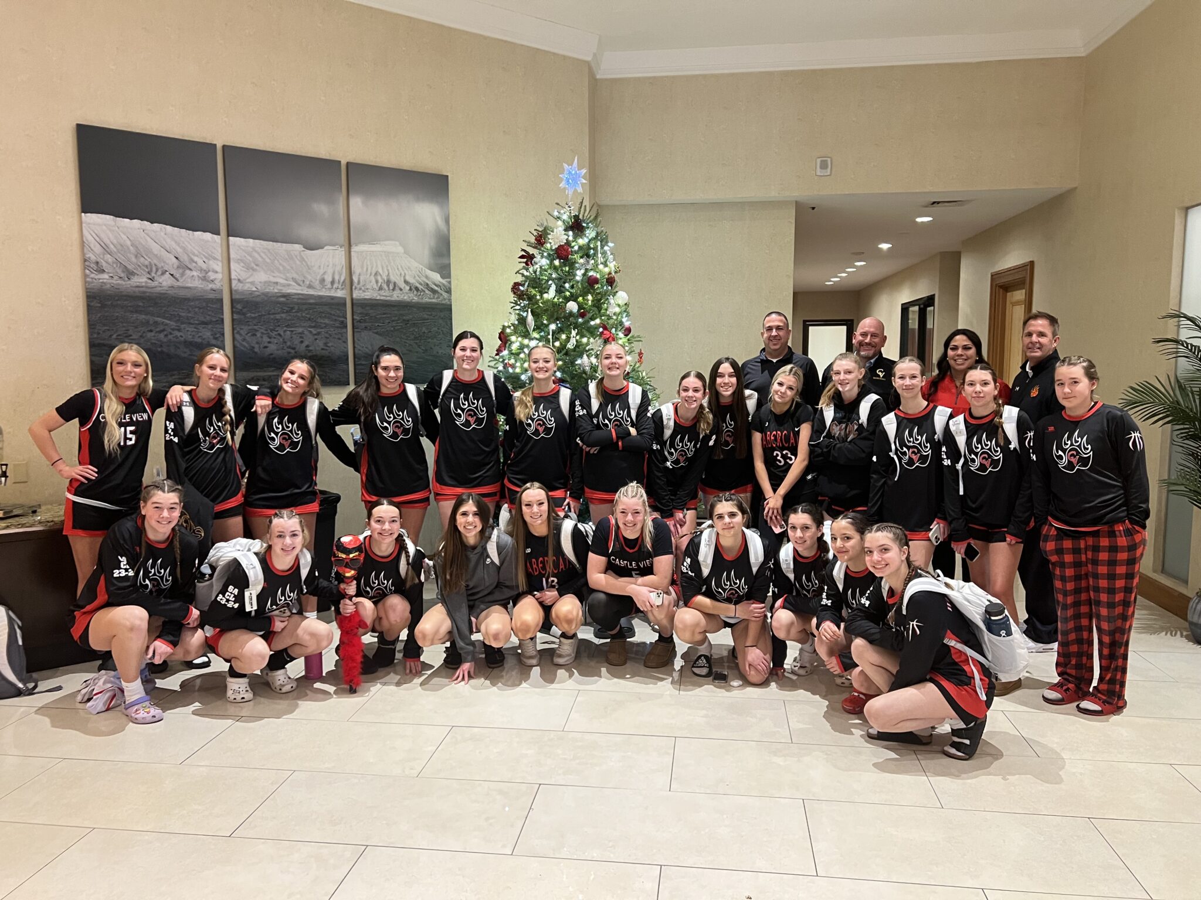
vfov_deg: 53.1
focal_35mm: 26
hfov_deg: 67.3
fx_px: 902
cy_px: 450
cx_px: 600
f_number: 1.5
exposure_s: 1/60
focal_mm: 5.7
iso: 250
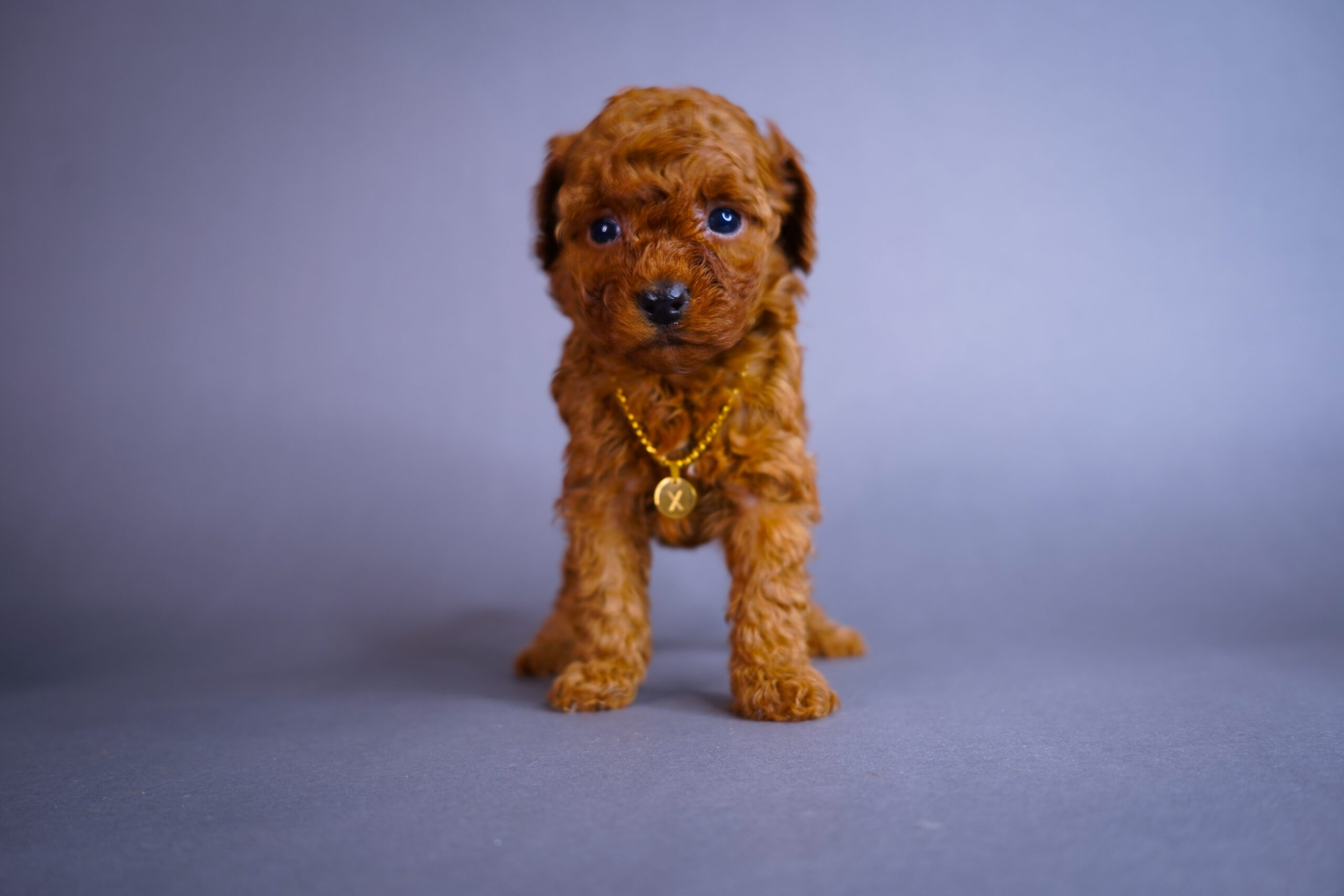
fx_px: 1120
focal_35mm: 30
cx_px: 672
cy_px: 448
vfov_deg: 43.6
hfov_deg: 61.9
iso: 250
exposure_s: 1/30
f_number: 4.5
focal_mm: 30
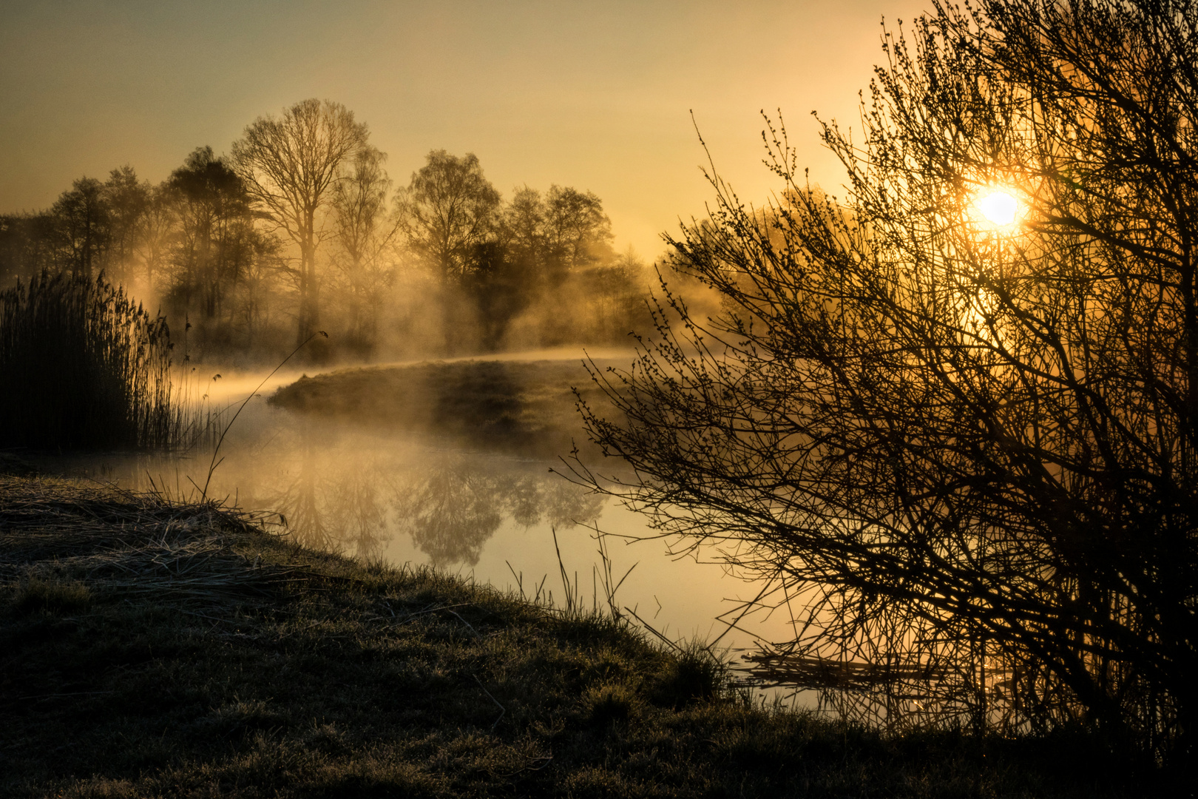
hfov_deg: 25.1
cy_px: 400
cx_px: 599
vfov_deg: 16.9
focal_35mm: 81
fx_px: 2695
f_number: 14
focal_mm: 29.69
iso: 125
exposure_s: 1/125
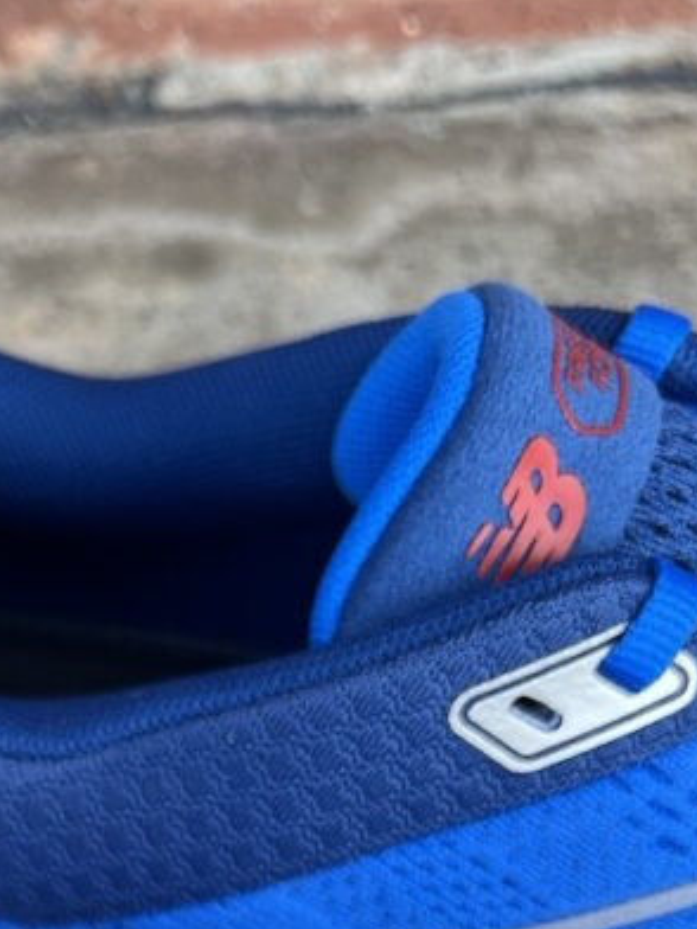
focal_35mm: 68
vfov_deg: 25.6
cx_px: -161
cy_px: 1111
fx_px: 1826
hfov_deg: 20.1
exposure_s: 1/150
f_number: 1.5
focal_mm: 5.7
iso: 32
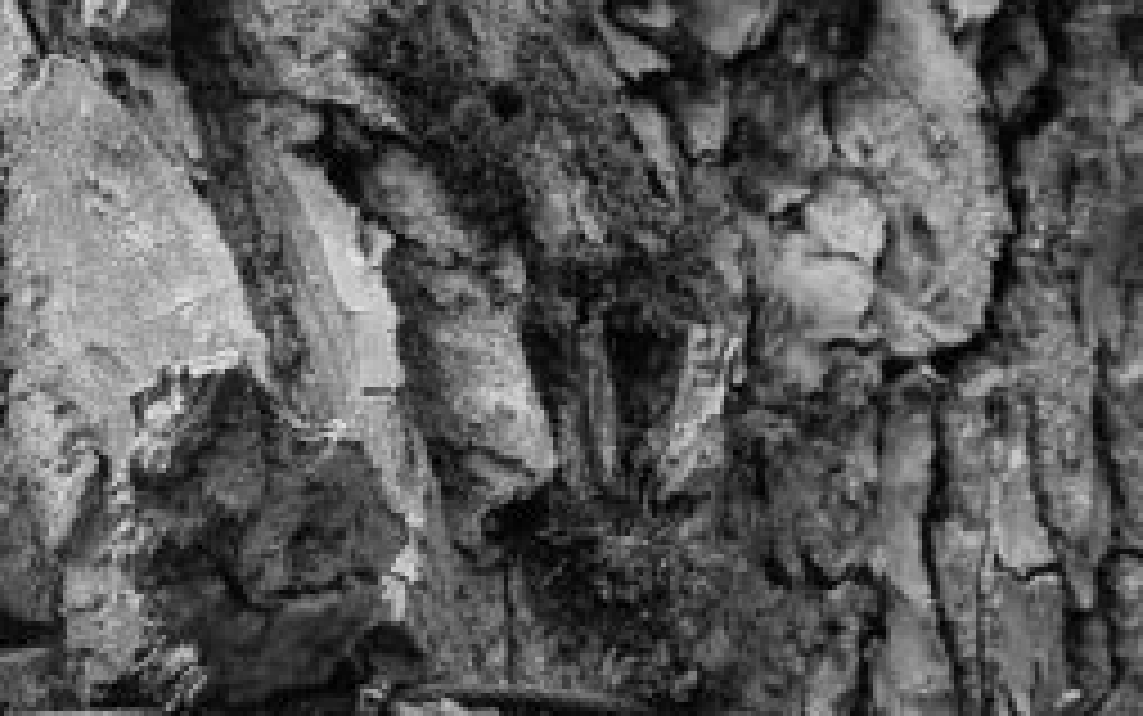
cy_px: 781
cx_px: -45
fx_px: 4706
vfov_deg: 8.6
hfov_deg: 13.6
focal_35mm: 151
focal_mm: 47
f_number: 4
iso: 500
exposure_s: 1/160
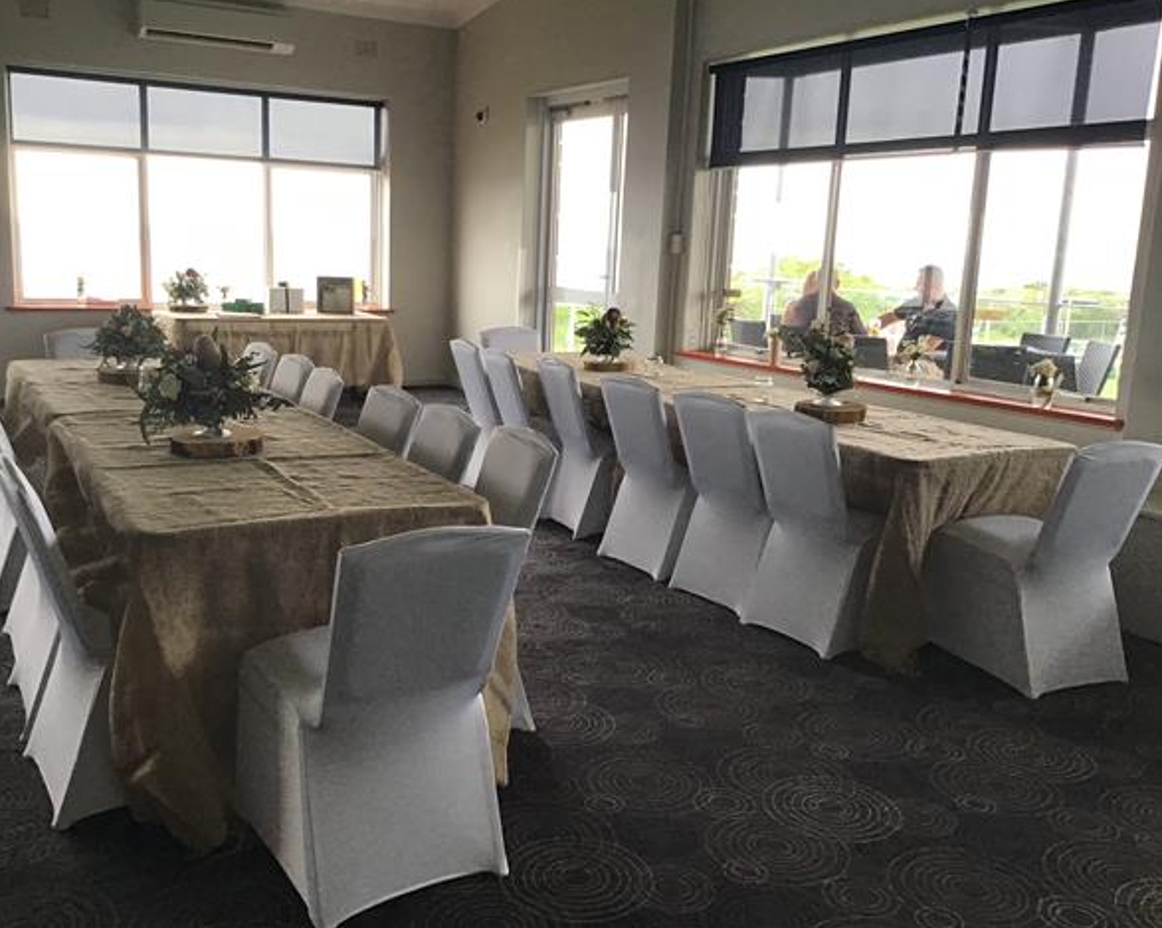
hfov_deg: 54.2
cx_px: 536
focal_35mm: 33
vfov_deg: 44.5
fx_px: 1134
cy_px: 461
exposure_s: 1/33
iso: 32
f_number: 2.4
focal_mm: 3.3
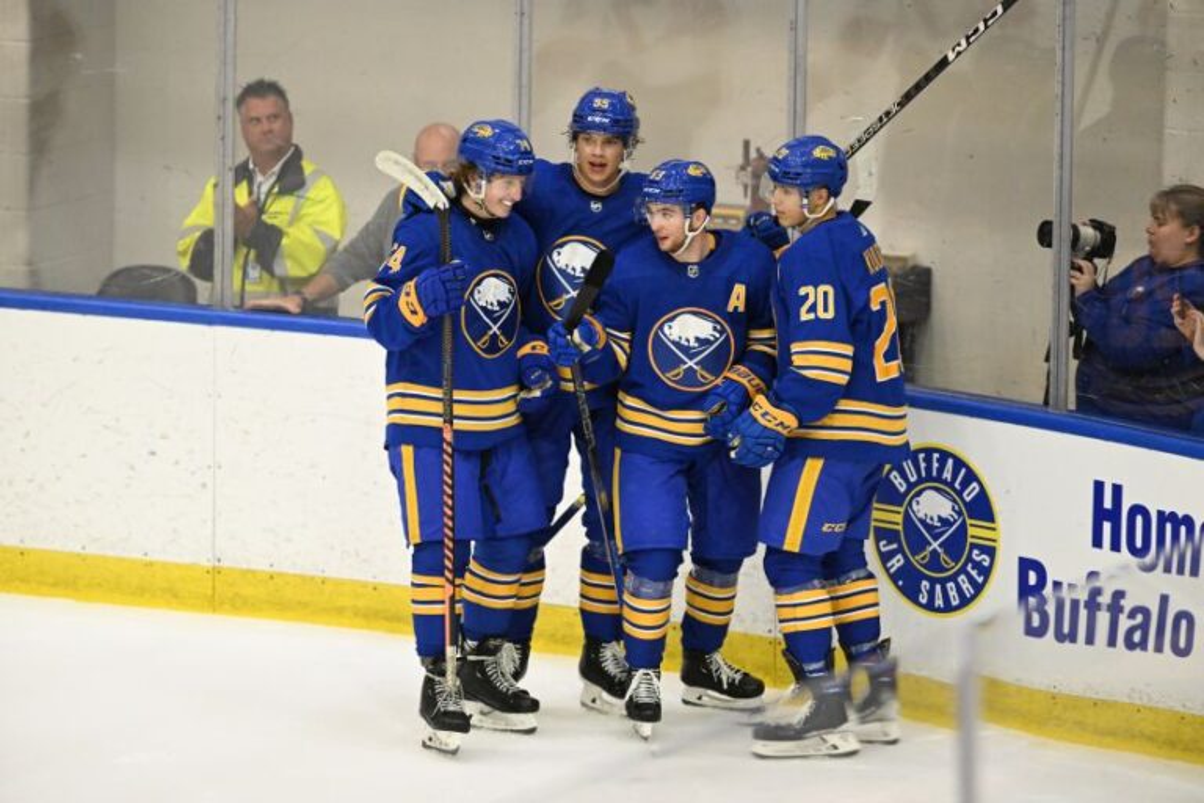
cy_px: 402
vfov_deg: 4.6
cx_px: 602
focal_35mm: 300
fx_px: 10033
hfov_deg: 6.9
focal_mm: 300
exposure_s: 1/2000
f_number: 2.8
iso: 8000
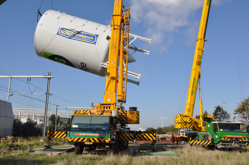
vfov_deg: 36.8
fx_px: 249
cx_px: 124
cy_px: 82
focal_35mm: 36
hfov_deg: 53.2
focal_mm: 24
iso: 320
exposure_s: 1/500
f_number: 11
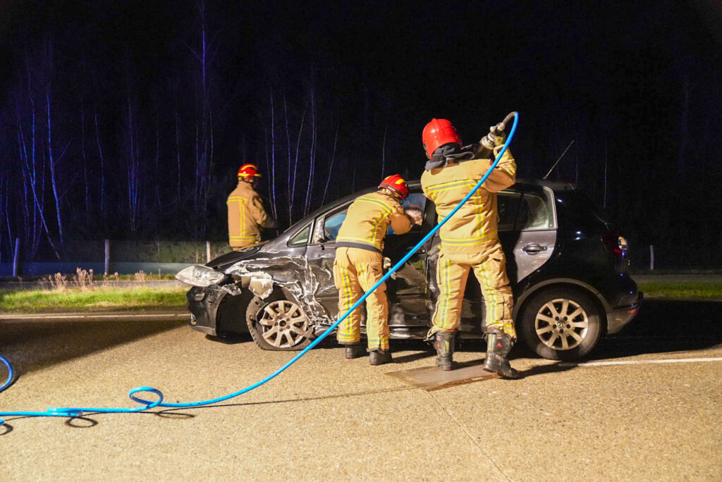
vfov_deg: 43.7
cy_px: 241
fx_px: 602
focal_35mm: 30
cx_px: 361
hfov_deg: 61.9
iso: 6400
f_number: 2.8
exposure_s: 1/50
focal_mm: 30
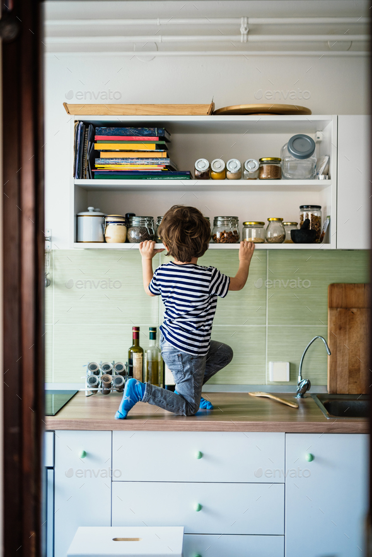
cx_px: 186
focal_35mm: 50
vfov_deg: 39.6
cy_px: 278
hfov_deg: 27.0
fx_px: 774
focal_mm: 50
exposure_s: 1/320
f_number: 1.6
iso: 320
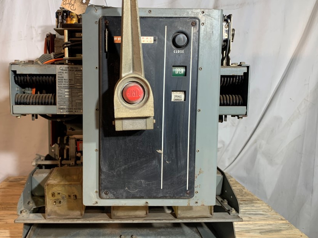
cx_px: 124
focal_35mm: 32
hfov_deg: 56.3
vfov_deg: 44.1
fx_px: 294
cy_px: 113
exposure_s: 1/120
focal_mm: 4.25
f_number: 1.8
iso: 80
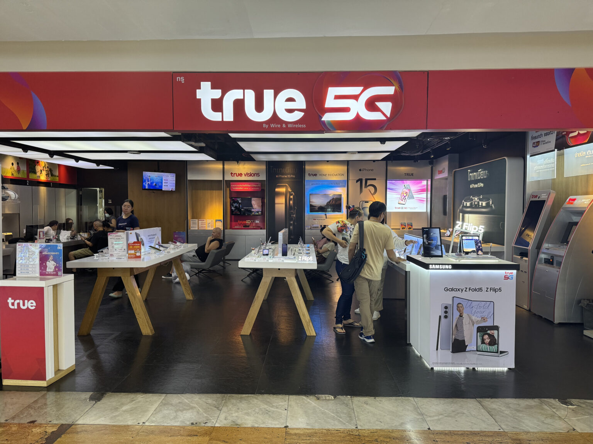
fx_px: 411
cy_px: 222
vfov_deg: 56.8
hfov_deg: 71.6
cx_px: 296
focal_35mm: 24
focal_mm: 6.86
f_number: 1.78
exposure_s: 1/100
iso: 160
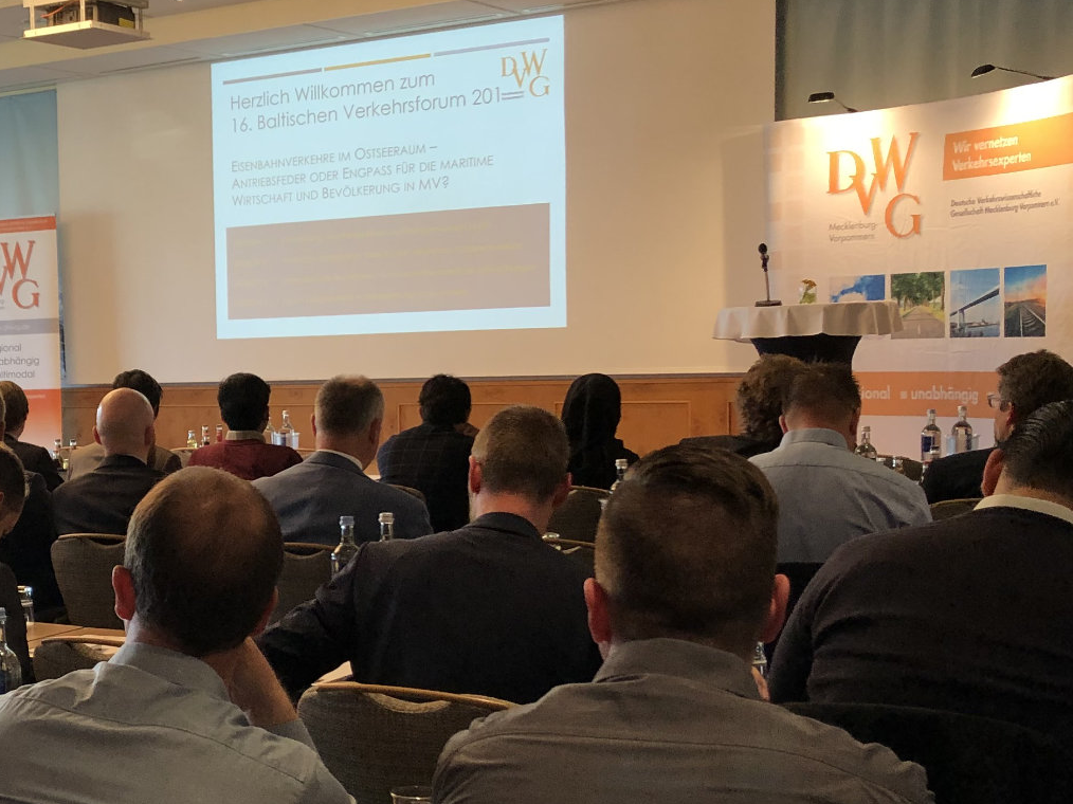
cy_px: 408
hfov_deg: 34.0
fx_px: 1642
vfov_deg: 27.5
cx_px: 91
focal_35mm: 53
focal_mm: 4
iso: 40
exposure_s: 1/33
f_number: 1.8
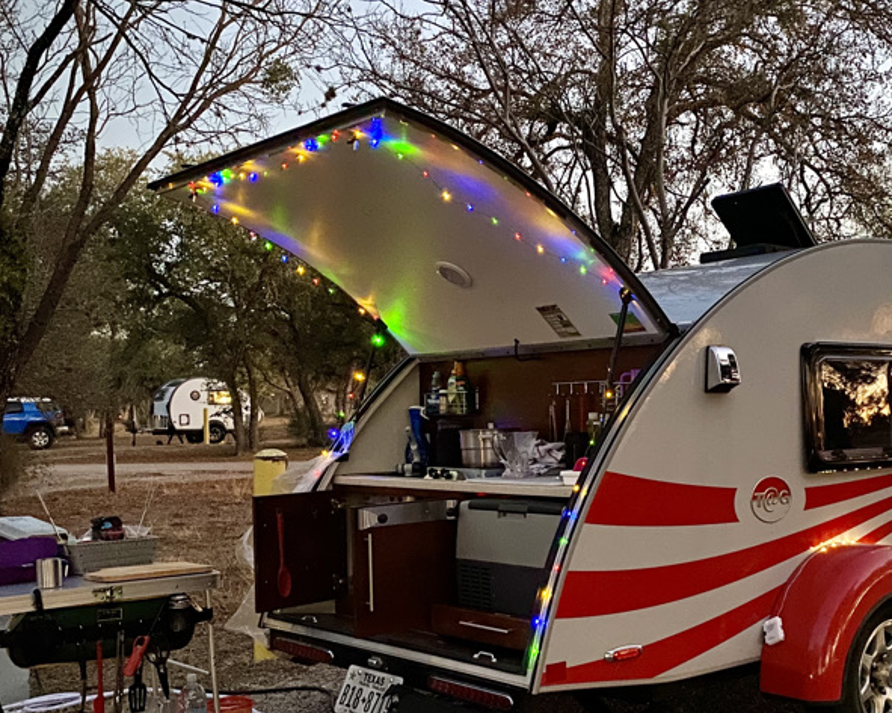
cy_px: 438
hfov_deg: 41.1
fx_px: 1161
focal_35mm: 44
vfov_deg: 34.0
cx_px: 643
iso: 1000
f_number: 1.8
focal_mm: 4.25
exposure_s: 1/28
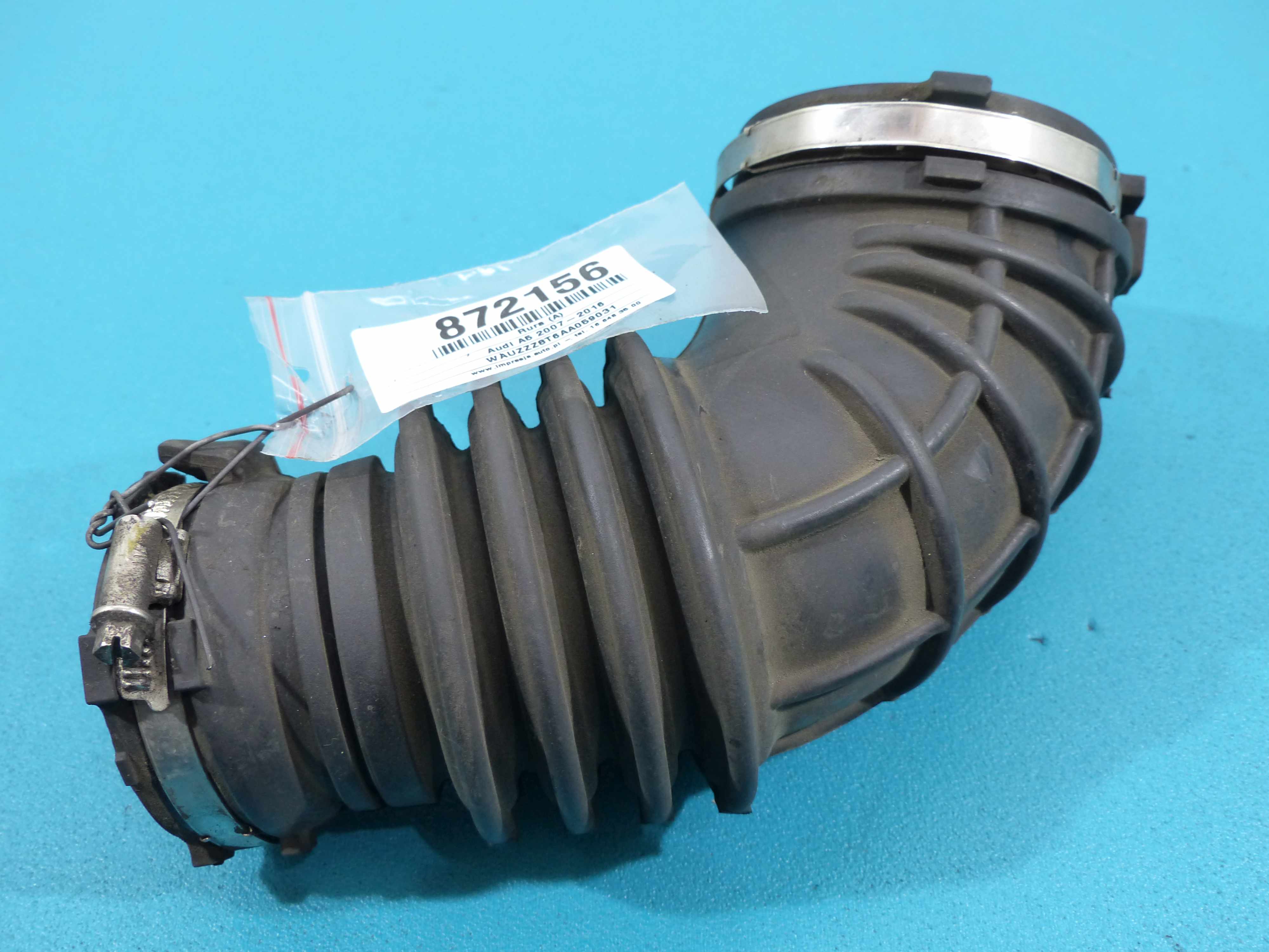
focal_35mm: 39
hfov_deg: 47.9
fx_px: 1430
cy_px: 476
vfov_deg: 36.8
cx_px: 634
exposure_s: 1/60
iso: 250
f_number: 2.8
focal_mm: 7
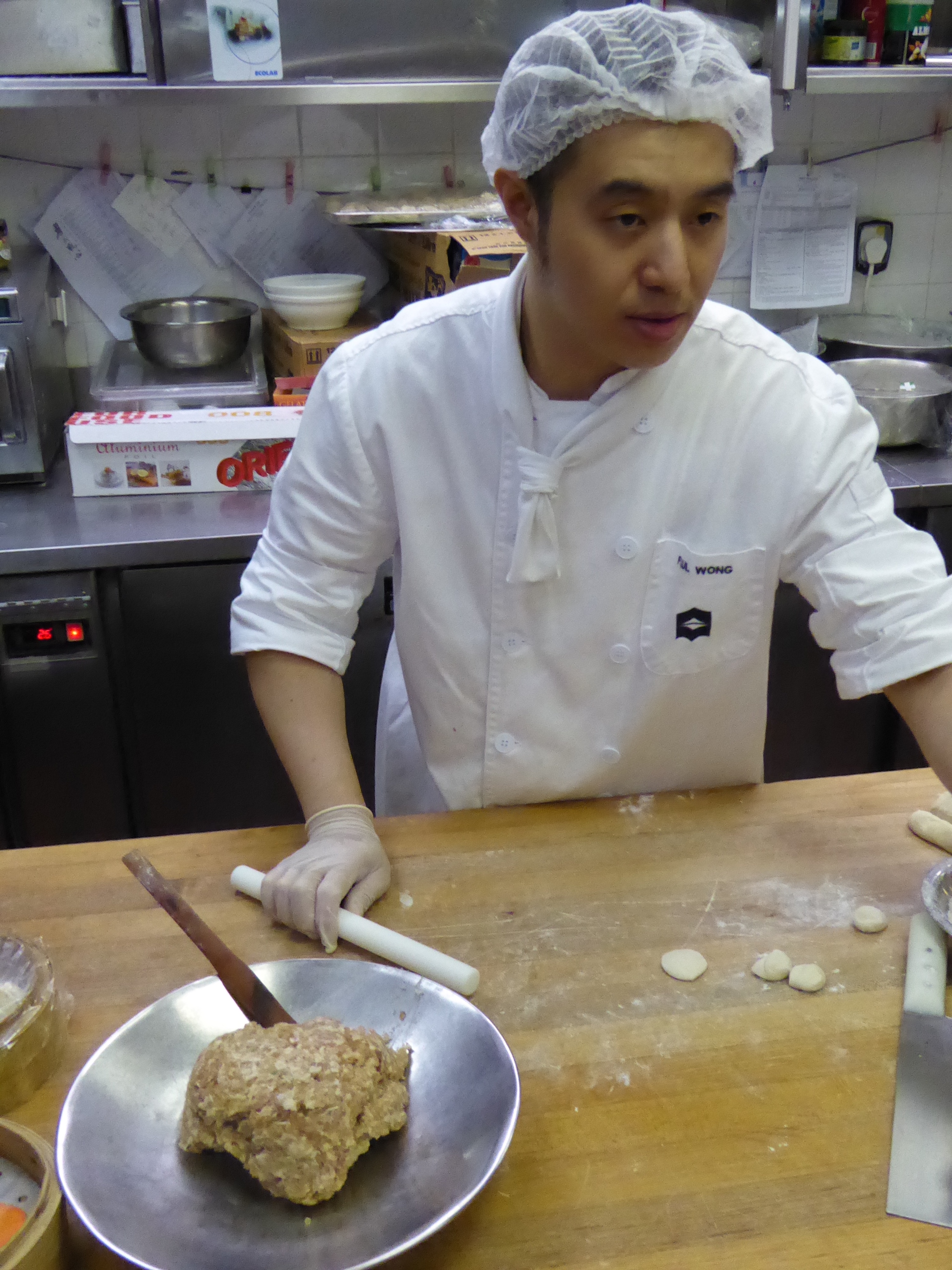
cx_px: 476
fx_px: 1357
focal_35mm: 37
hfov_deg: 38.7
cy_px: 635
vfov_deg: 50.1
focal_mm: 6.7
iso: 1600
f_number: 3.7
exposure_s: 1/100
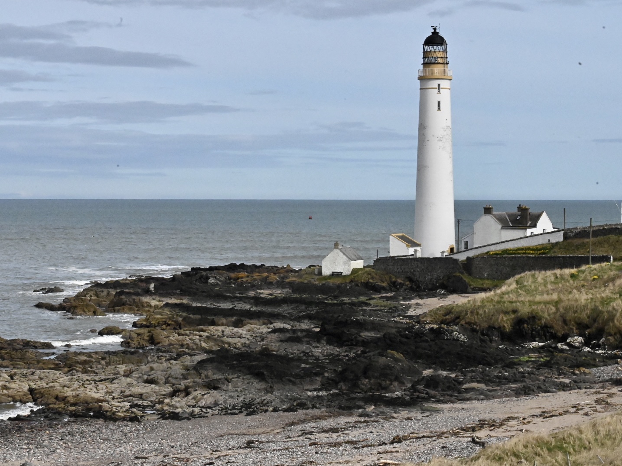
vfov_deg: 16.6
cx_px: 275
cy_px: 233
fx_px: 1599
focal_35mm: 89
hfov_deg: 22.0
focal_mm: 82
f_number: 22
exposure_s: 1/8000
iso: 12800
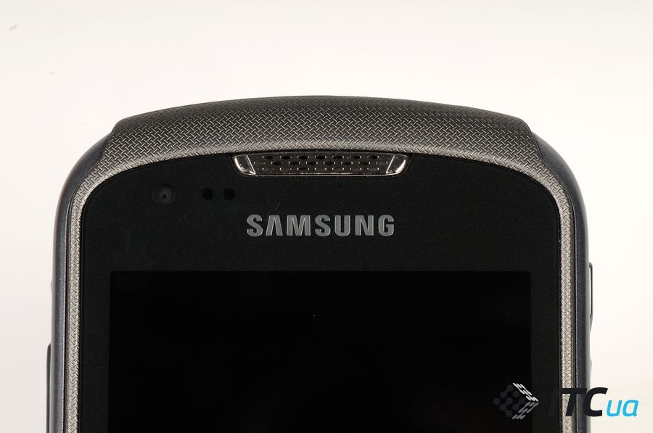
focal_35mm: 158
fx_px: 2852
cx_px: 326
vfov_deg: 8.7
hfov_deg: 13.1
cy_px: 216
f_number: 20
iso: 200
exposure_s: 1/125
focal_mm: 105
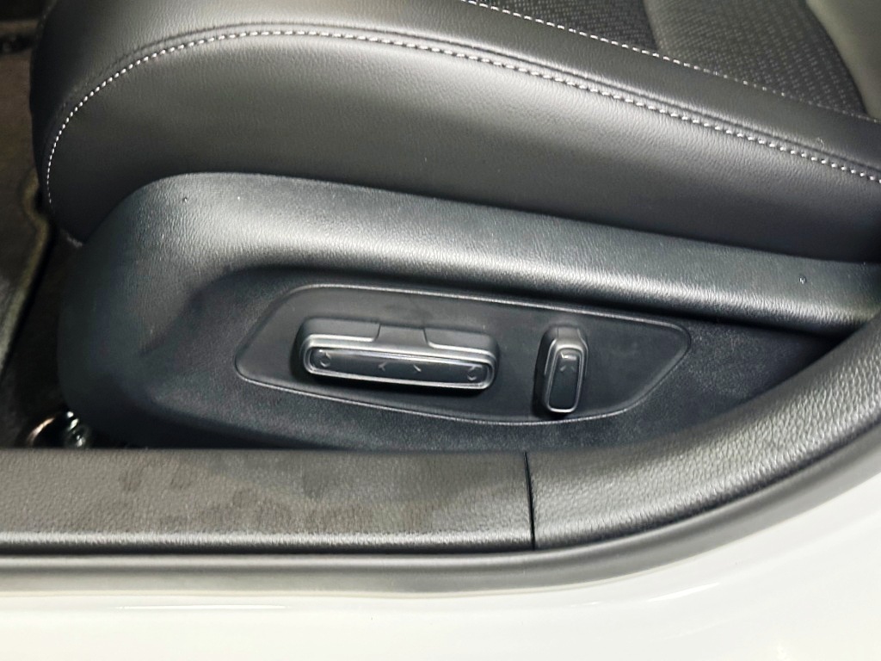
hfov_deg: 39.7
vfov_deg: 30.3
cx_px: 440
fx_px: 1222
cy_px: 330
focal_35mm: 48
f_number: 1.78
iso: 640
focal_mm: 6.86
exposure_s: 1/30
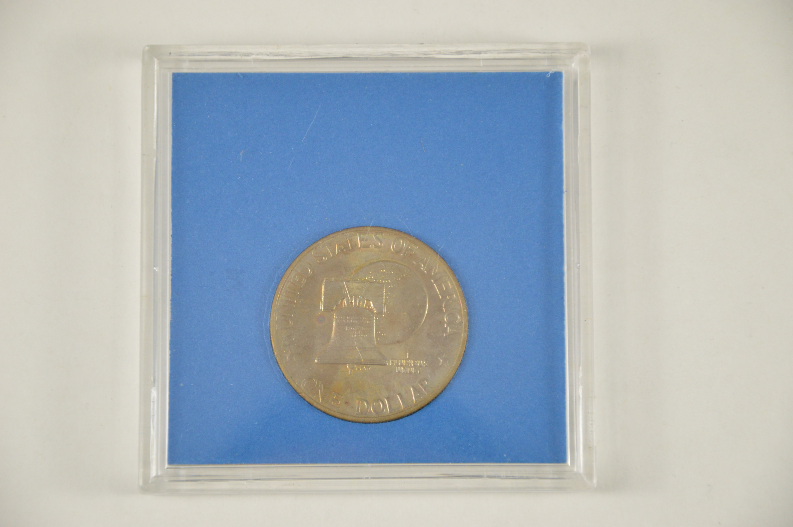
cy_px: 264
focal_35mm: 158
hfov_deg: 13.1
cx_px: 396
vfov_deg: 8.7
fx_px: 3466
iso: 800
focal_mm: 105
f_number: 6.3
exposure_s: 1/160
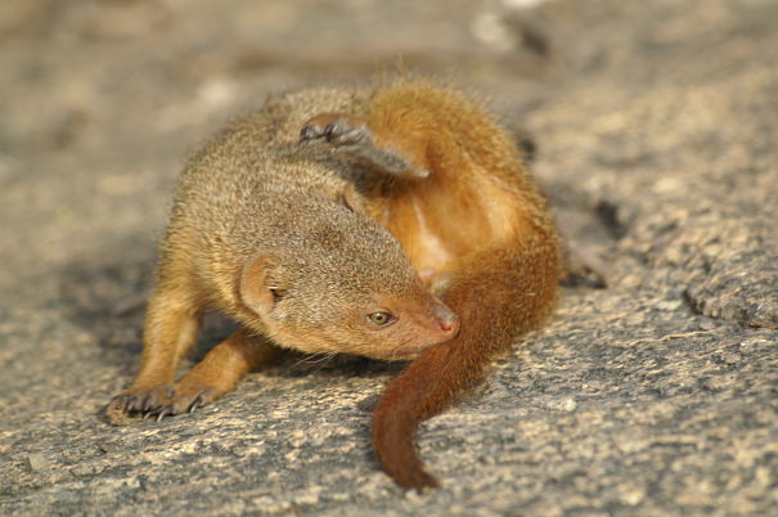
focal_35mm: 345
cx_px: 389
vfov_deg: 4.0
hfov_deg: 6.0
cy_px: 258
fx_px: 7448
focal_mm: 230
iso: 200
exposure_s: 1/125
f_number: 6.7
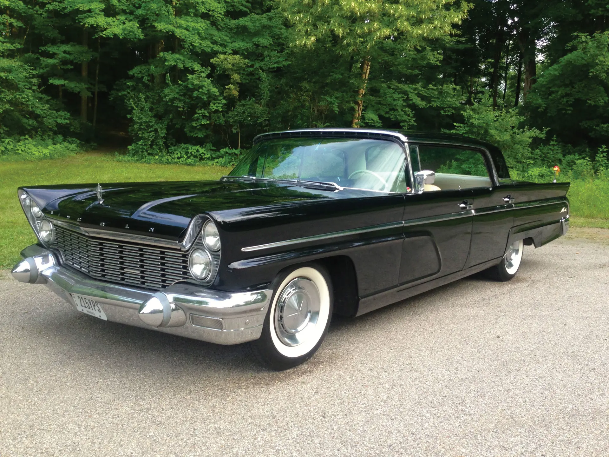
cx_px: 304
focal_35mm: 33
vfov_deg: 42.9
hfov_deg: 55.4
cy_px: 228
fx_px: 581
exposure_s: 1/120
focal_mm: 4.13
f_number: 2.4
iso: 64
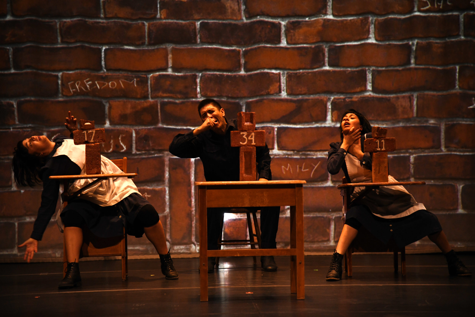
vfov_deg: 13.7
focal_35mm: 100
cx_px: 238
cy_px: 158
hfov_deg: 20.4
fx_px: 1319
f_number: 4
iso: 1600
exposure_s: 1/50
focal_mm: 100
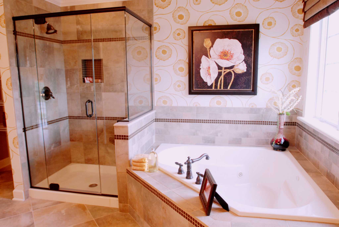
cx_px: 170
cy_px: 114
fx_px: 240
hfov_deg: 70.4
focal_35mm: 26
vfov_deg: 50.5
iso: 250
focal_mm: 17
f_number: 4
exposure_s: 1/40
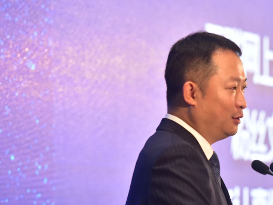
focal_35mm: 269
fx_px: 2122
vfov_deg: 5.5
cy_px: 93
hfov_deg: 7.4
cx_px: 203
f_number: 3.5
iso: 800
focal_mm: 170
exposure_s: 1/160
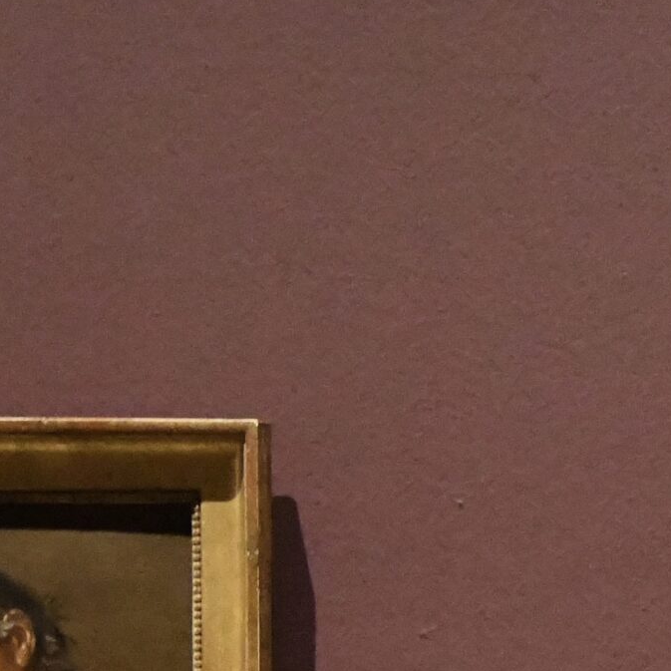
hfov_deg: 17.0
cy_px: 695
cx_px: 828
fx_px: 2127
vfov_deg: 17.4
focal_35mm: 97
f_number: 4.5
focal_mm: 20
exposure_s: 1/160
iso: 11400
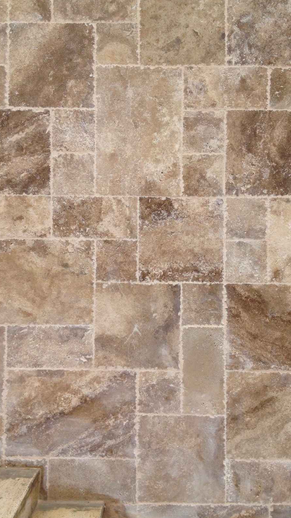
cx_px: 153
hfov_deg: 30.4
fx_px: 535
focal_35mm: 39
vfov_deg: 51.6
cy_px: 257
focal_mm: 4.28
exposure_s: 1/468
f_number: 2.4
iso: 50
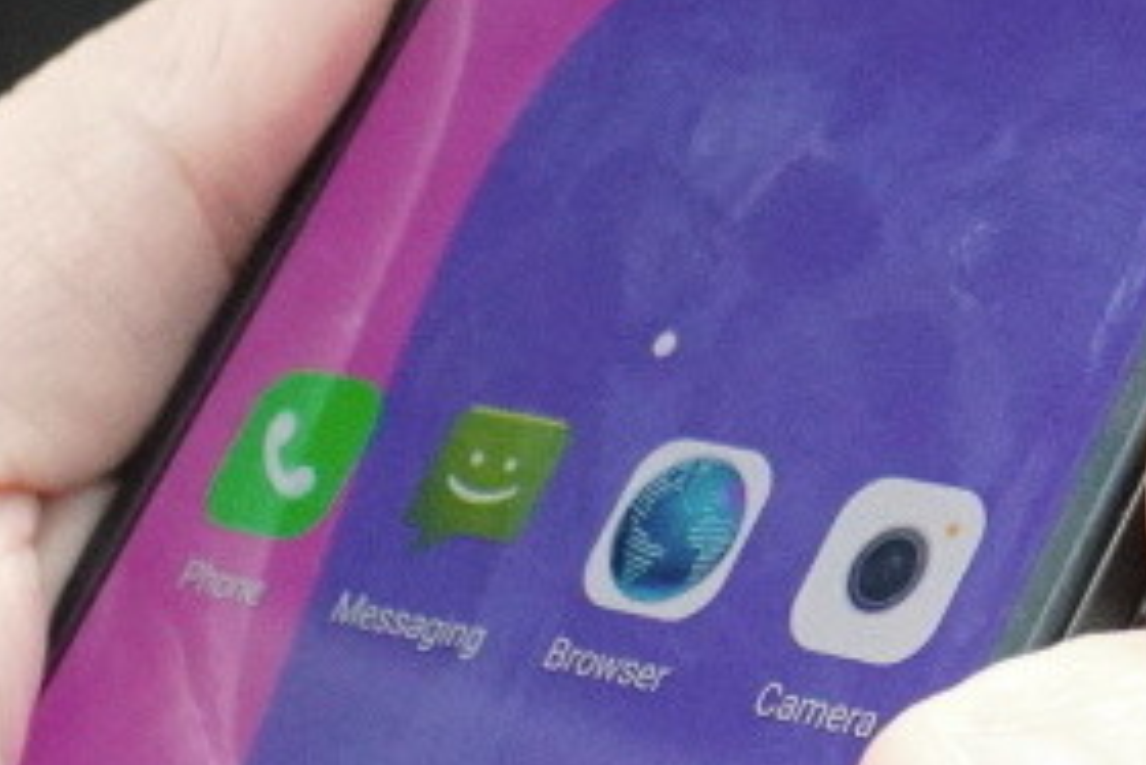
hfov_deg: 12.3
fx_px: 5319
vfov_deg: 8.1
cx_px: 782
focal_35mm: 167
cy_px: -340
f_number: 5.6
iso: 5000
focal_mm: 26
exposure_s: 1/160
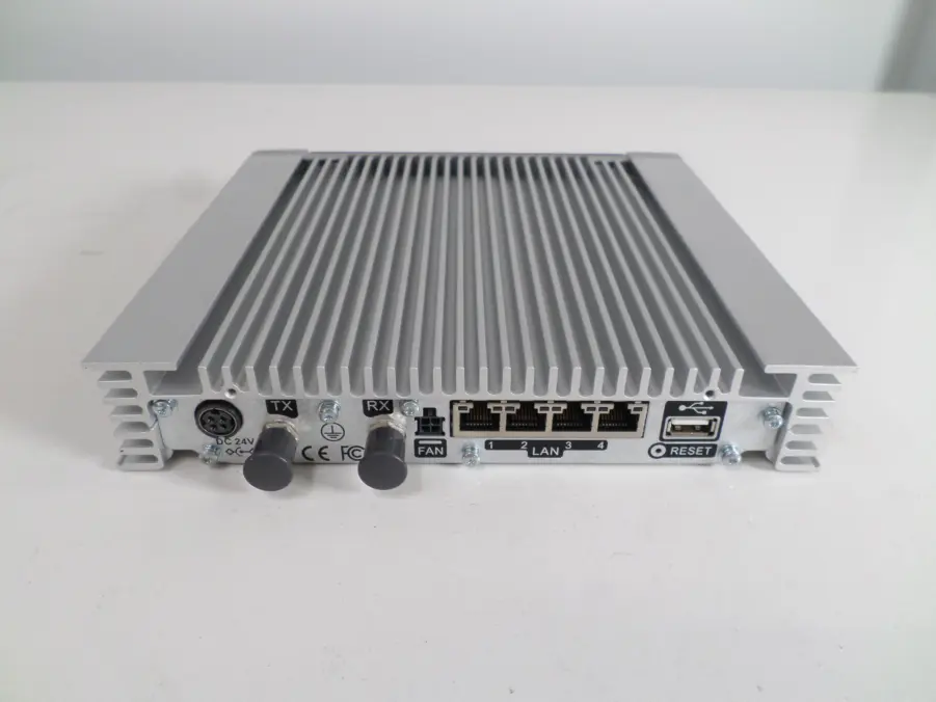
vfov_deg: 54.9
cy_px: 351
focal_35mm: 25
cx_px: 468
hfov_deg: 69.4
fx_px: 676
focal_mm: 4.5
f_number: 2.5
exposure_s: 1/60
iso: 80
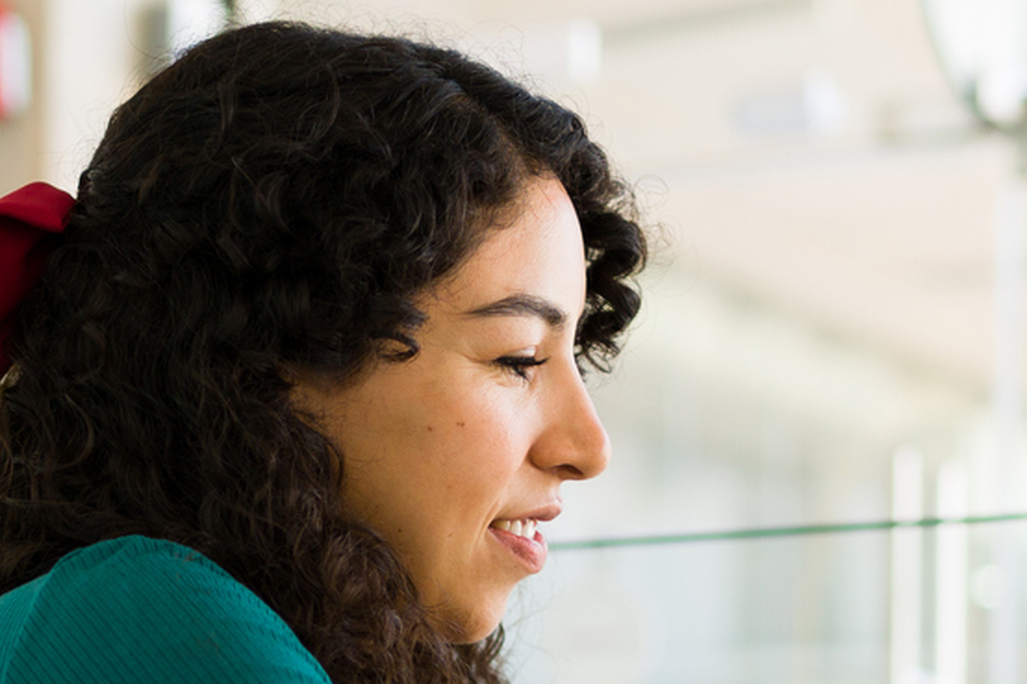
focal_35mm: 134
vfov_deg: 10.0
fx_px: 3821
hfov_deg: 15.3
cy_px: 960
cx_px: 511
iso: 160
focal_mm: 35
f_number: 1.8
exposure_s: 1/160
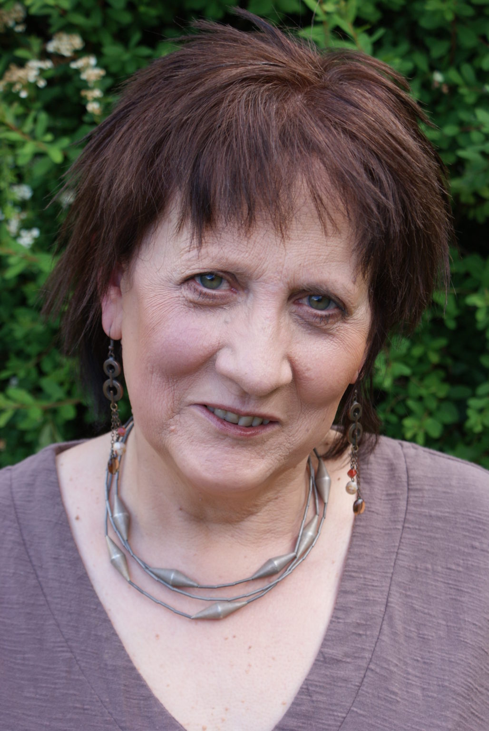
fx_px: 1524
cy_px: 366
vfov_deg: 27.0
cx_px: 244
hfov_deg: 18.2
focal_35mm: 75
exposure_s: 1/80
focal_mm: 50
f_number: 5.6
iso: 160
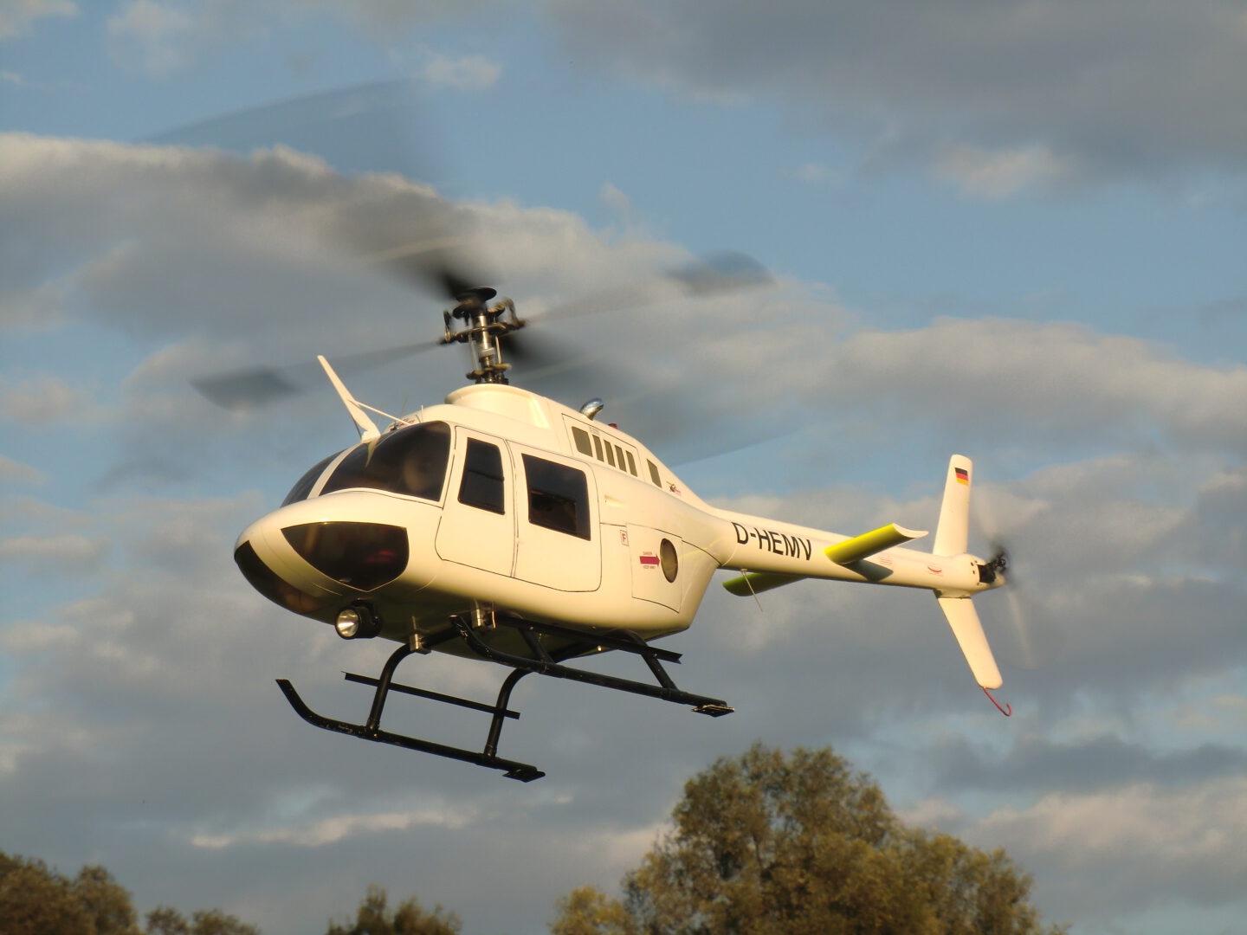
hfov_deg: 11.8
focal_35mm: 168
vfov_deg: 8.8
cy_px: 468
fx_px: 6052
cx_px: 624
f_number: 4.8
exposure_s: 1/320
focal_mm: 30.1
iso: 64
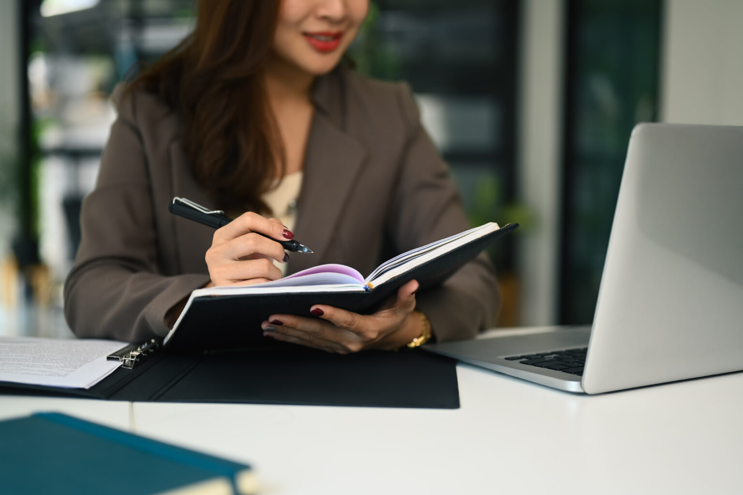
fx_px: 1032
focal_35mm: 50
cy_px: 248
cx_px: 372
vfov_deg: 27.0
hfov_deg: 39.6
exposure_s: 1/500
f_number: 1.8
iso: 250
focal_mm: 50
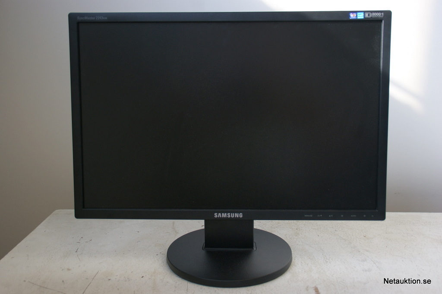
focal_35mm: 42
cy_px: 147
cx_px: 221
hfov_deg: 46.4
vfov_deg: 31.8
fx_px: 515
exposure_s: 1/60
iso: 100
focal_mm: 28
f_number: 4.5
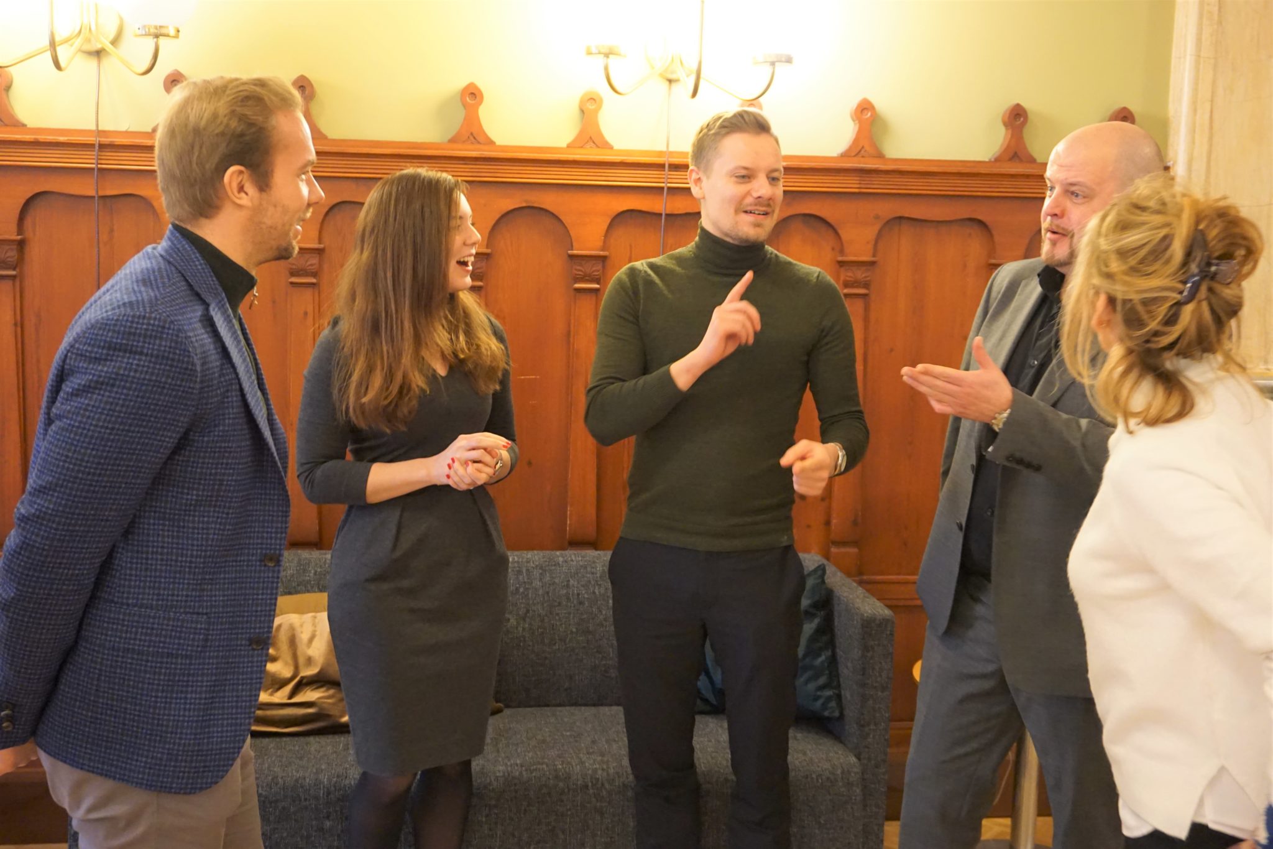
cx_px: 636
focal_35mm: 40
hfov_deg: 47.9
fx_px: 1432
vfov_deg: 33.0
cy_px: 424
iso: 3200
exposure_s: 1/30
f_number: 4.5
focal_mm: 27
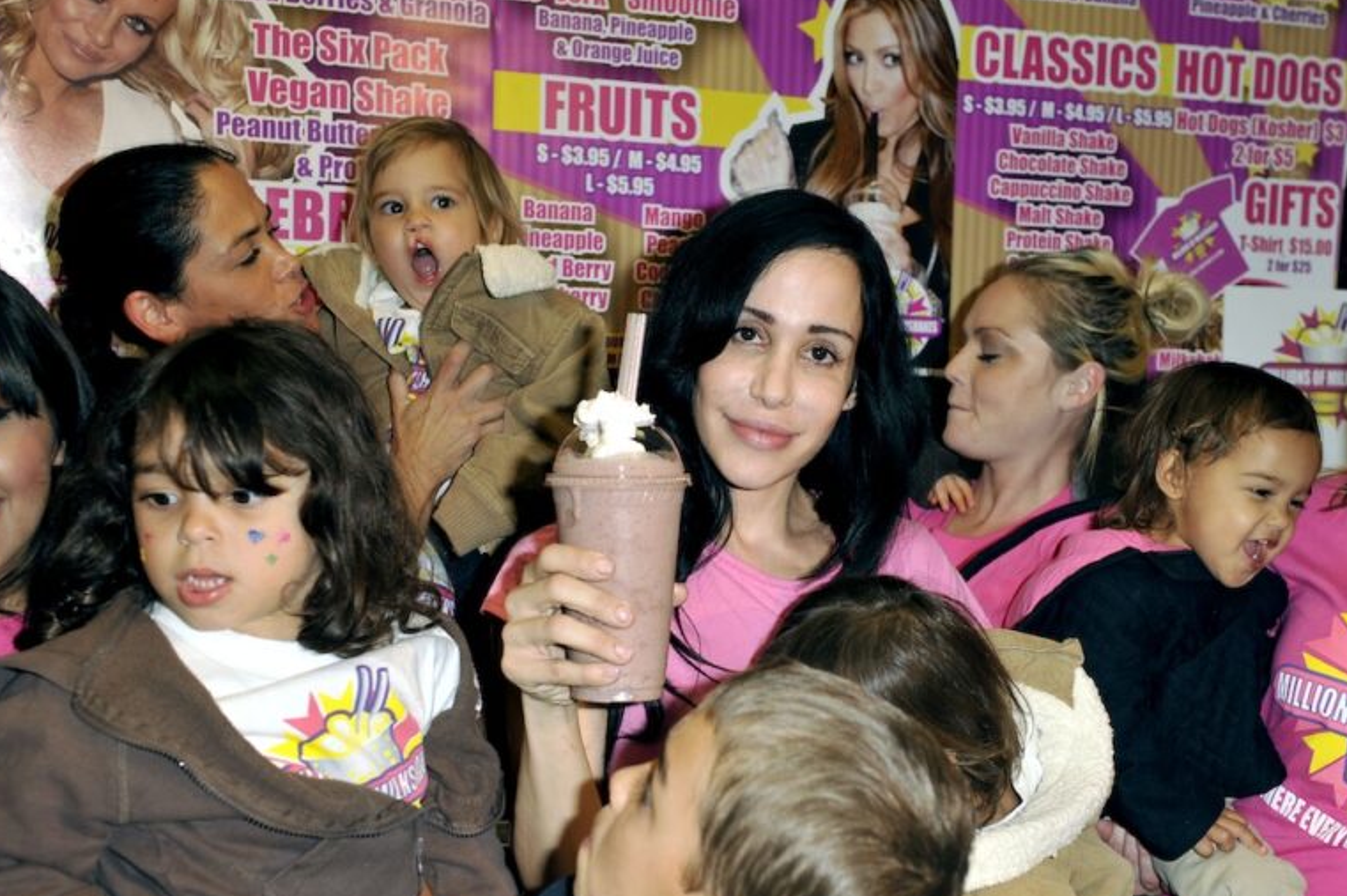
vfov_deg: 25.4
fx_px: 1981
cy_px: 524
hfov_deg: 37.5
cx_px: 743
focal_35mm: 53
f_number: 5.6
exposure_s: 1/200
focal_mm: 42
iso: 400
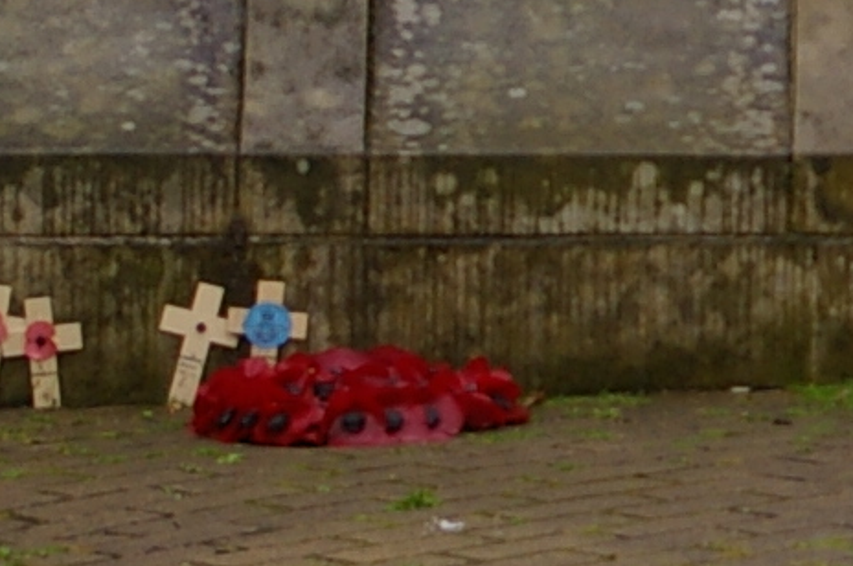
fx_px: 9896
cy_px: -498
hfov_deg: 4.8
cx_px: 2004
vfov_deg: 3.3
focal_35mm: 418
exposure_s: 1/125
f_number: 6.7
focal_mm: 43
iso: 200
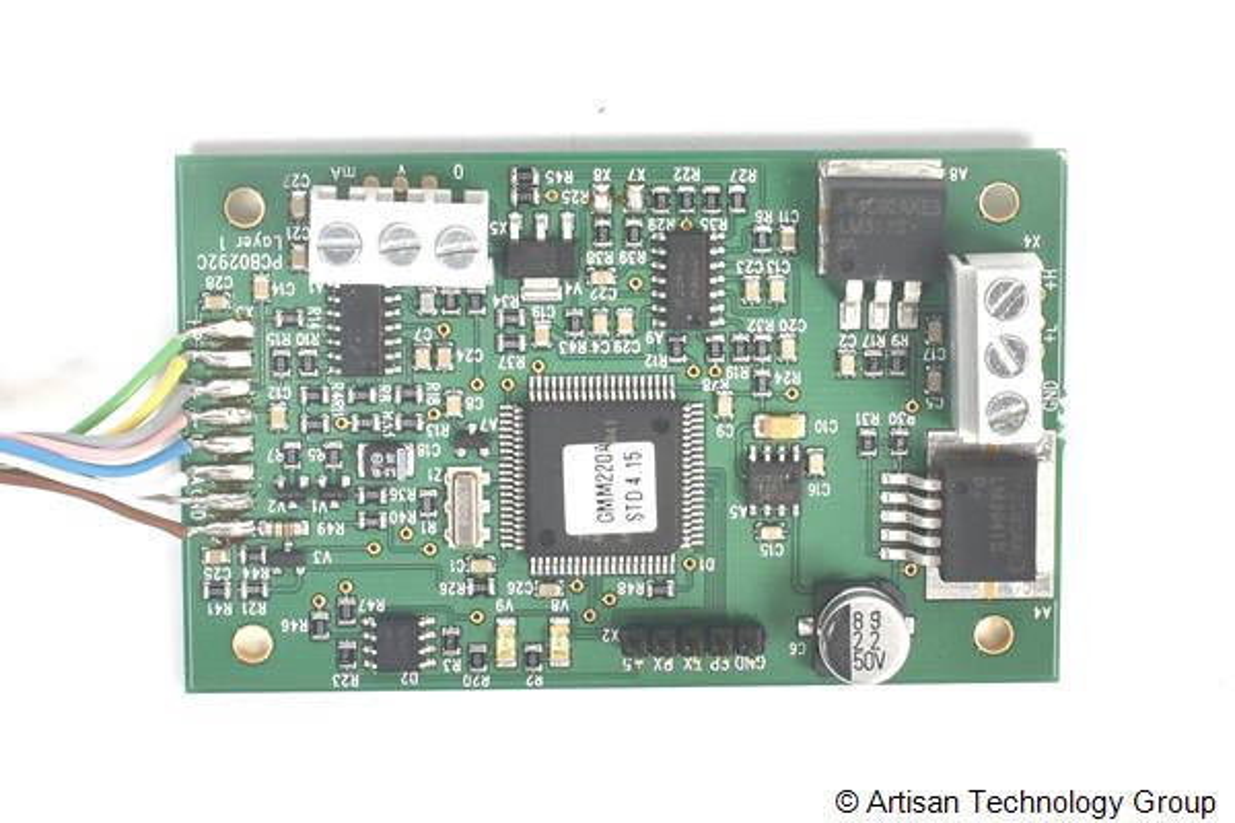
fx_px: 1544
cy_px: 412
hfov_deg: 43.6
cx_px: 618
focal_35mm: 45
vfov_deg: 29.9
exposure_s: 1/200
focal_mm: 30
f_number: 13
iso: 200
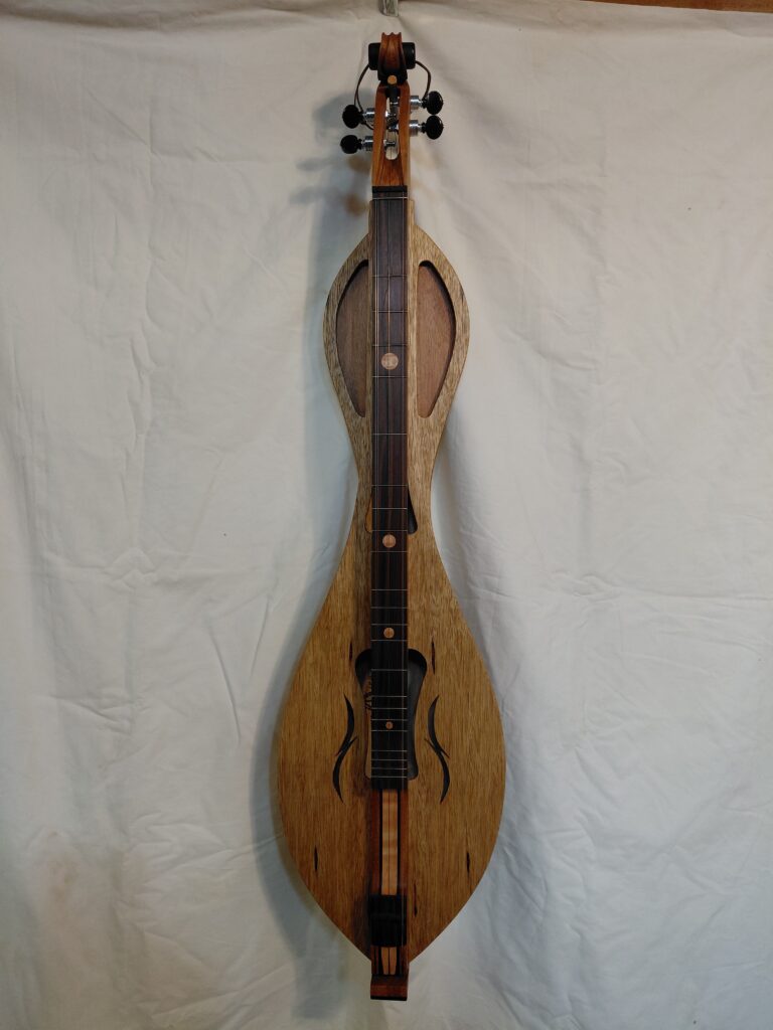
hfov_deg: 54.9
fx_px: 744
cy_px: 515
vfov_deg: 69.4
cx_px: 386
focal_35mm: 25
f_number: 1.8
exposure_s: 1/100
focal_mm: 4.69
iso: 125
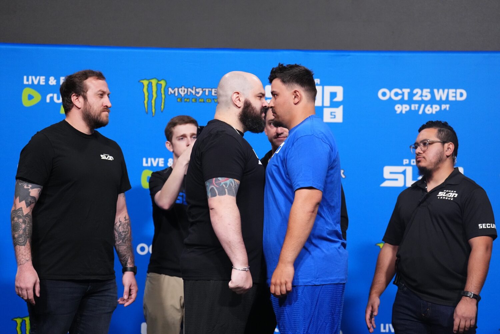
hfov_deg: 20.6
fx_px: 1375
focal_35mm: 99
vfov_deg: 13.8
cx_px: 250
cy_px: 167
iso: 4000
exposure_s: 1/640
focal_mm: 99
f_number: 2.8
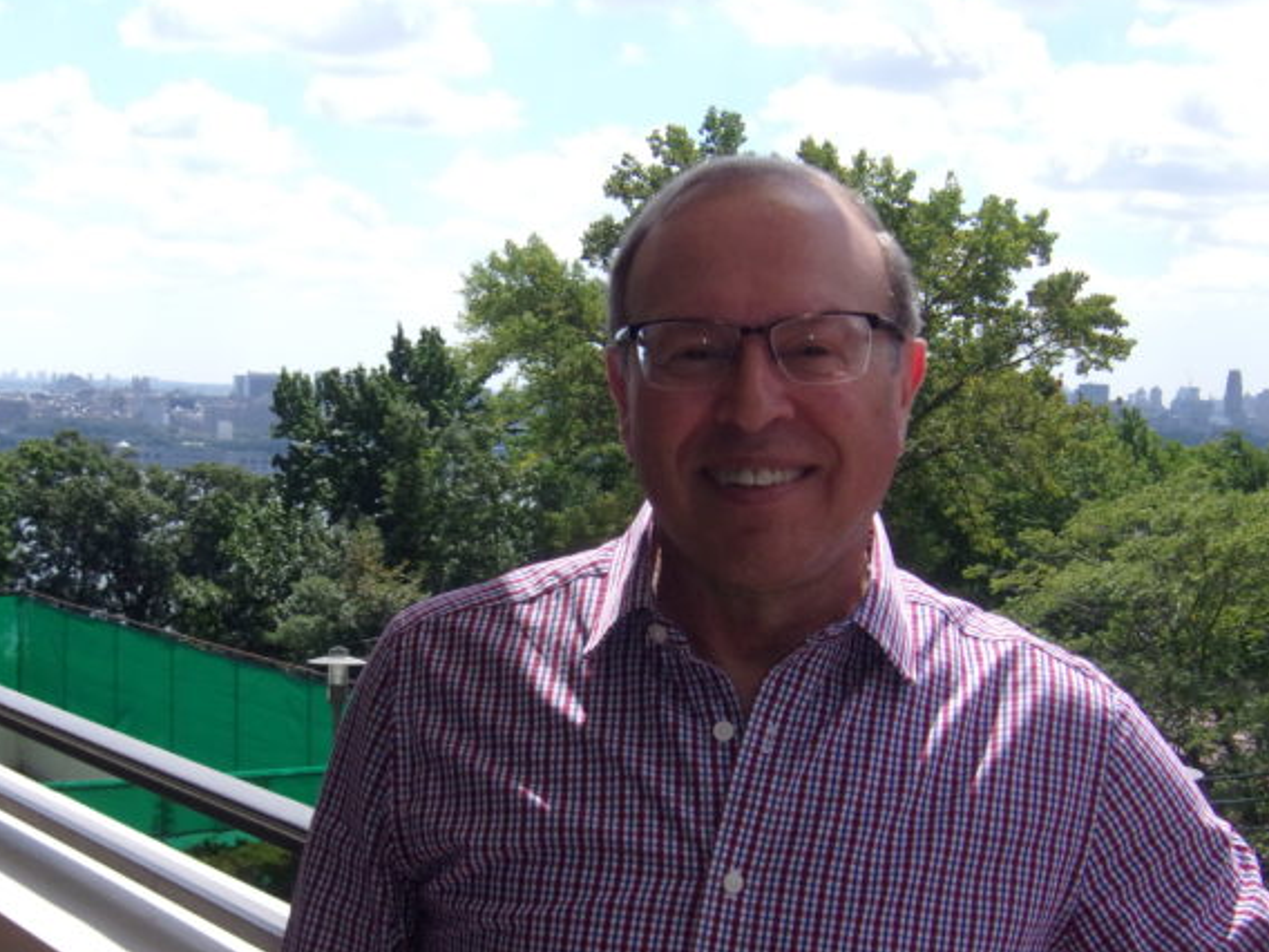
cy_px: 475
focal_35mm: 64
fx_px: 2346
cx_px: 605
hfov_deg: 30.3
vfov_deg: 22.9
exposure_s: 1/120
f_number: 15
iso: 200
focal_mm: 9.4
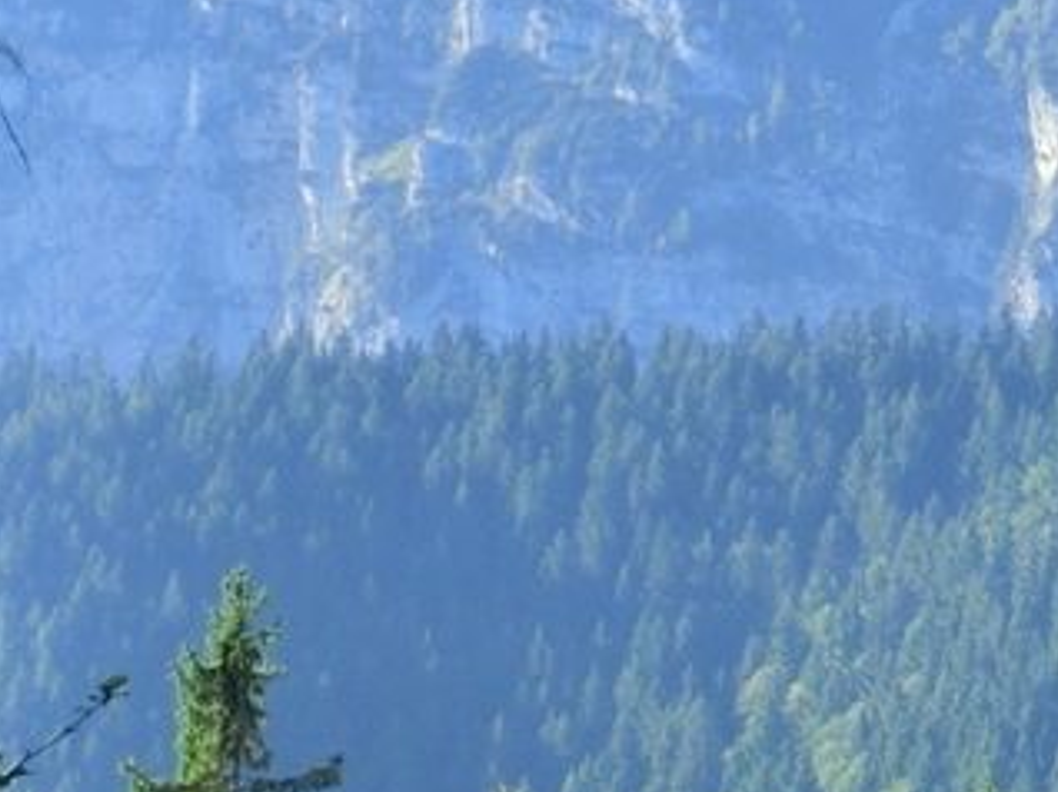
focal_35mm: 423
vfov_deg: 3.5
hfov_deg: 4.7
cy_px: -506
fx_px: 12919
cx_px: 1078
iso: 100
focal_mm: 17.06
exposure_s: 1/160
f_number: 5.3
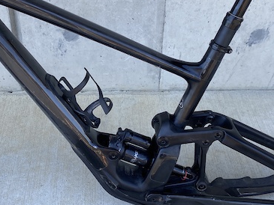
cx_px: 106
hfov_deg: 33.6
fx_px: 451
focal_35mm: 57
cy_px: 95
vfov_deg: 25.7
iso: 32
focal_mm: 4.25
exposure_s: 1/296
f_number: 1.8
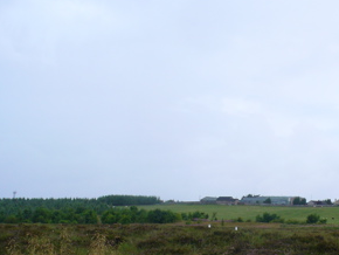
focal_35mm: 66
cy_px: 200
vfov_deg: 22.0
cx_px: 268
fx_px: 647
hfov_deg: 28.8
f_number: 5.6
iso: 80
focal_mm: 6.1
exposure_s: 1/160
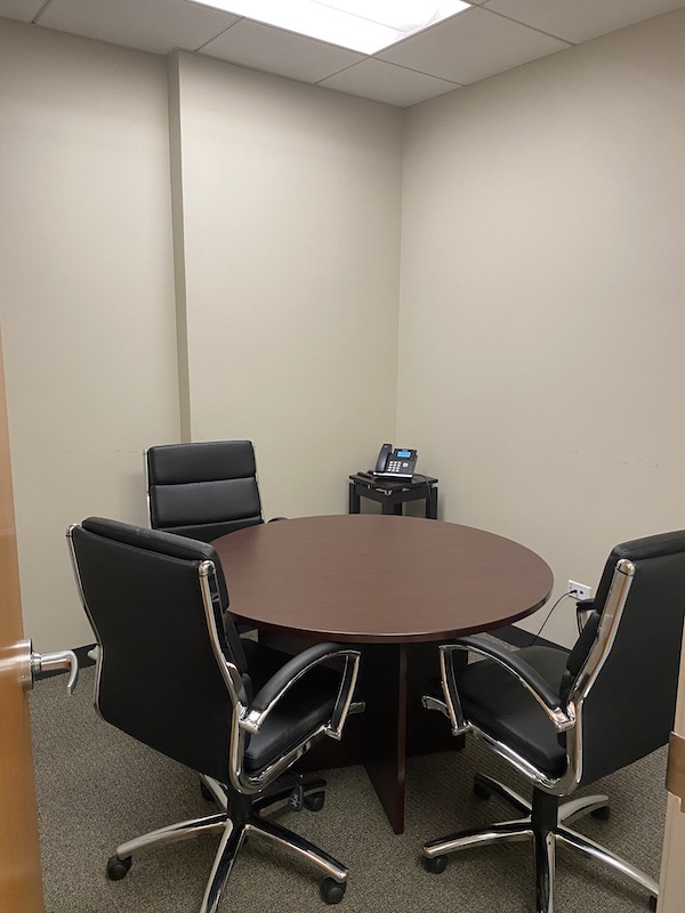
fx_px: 686
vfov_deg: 67.3
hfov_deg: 53.1
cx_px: 342
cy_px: 456
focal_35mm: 26
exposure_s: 1/60
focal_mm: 4.25
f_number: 1.8
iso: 200
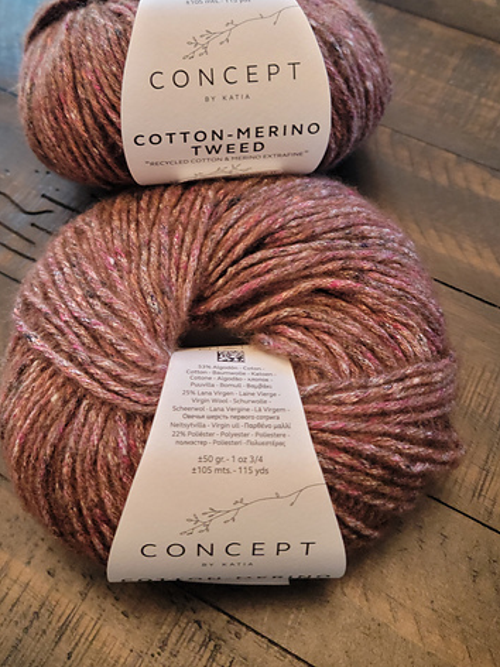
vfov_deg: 48.6
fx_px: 732
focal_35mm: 38
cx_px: 243
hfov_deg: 37.7
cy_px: 259
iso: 320
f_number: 2
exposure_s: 1/40
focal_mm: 5.9
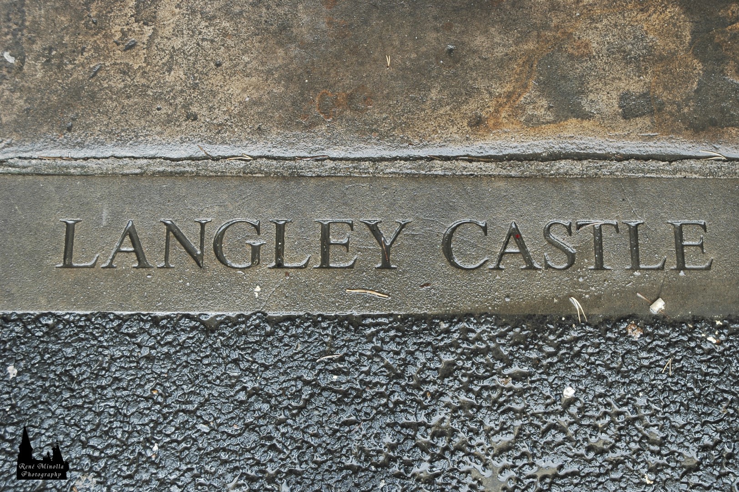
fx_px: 954
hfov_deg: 42.4
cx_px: 370
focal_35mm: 46
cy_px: 246
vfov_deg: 28.9
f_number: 4.5
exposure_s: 1/80
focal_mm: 31
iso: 200
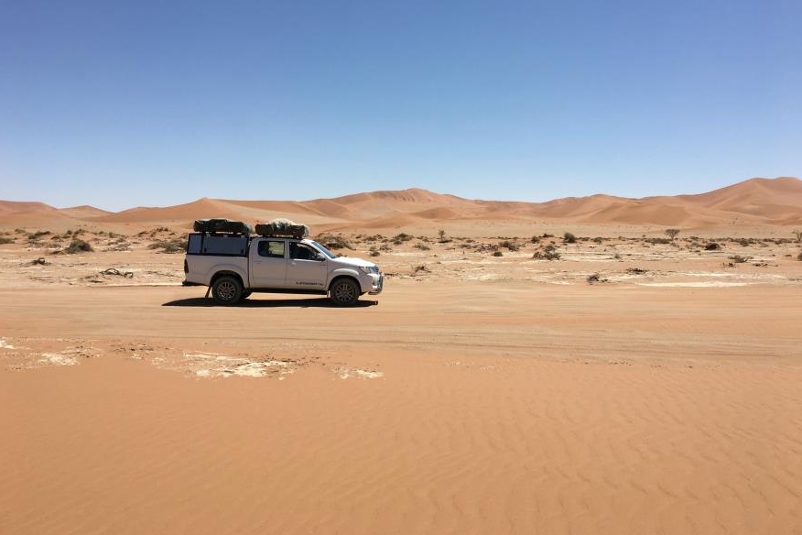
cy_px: 235
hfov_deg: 60.3
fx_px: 691
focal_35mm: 31
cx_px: 395
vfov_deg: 42.3
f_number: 2.2
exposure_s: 1/2959
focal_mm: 4.15
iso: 25
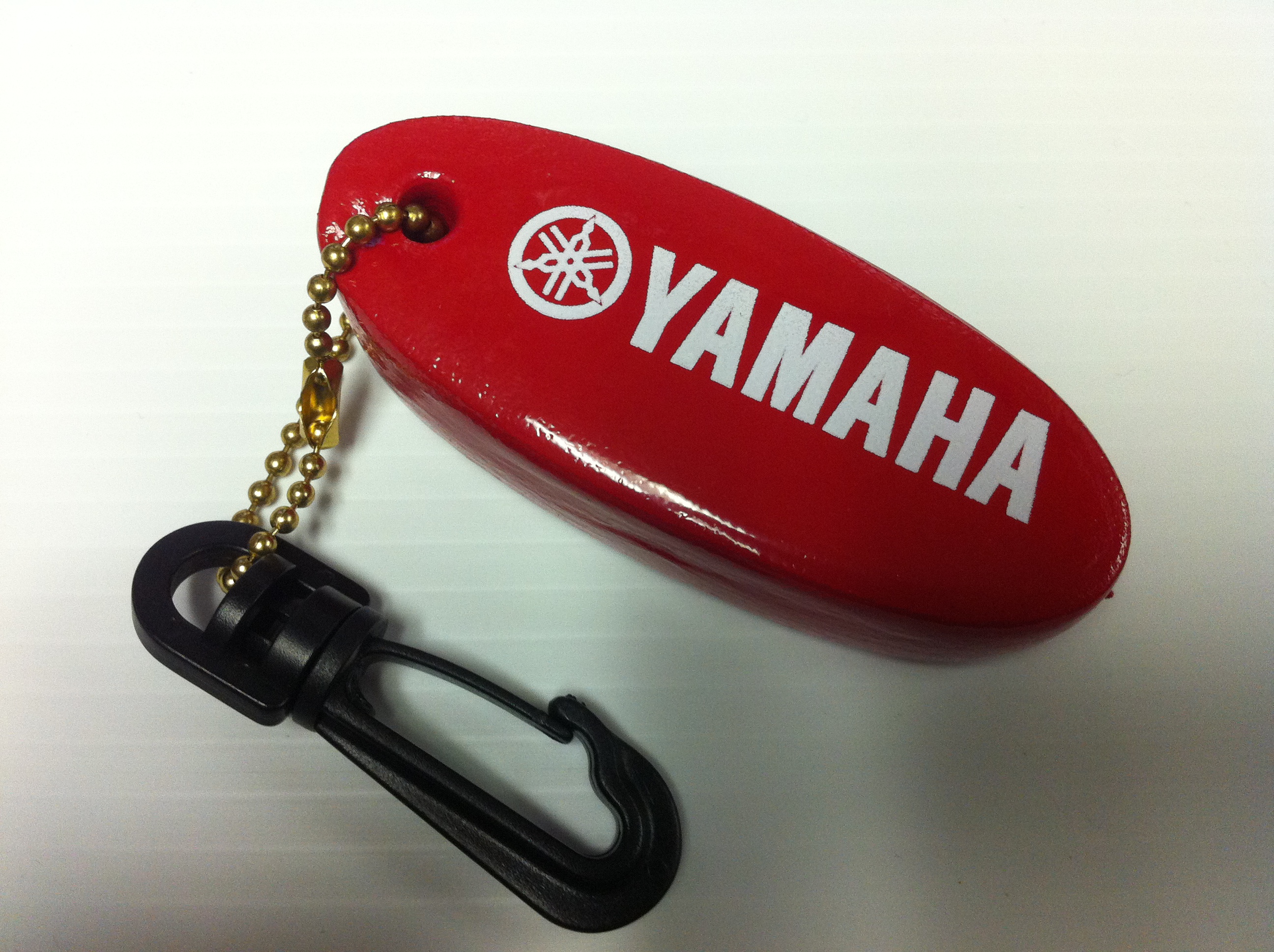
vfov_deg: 40.6
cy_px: 476
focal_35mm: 35
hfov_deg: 52.7
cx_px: 637
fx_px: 1286
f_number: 2.8
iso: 160
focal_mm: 3.85
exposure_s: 1/15
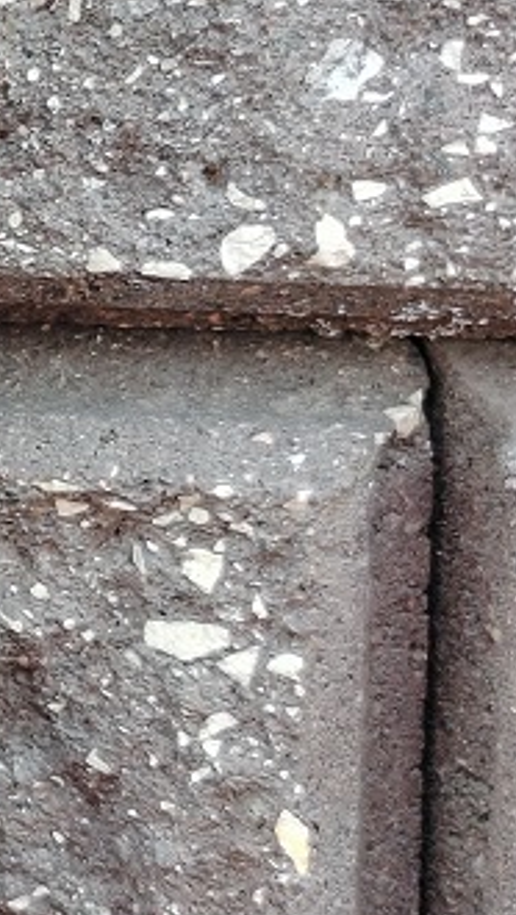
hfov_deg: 11.3
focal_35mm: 99
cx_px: -430
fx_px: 2404
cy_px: 396
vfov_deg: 21.5
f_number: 1.6
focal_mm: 4.75
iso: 177
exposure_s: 1/100
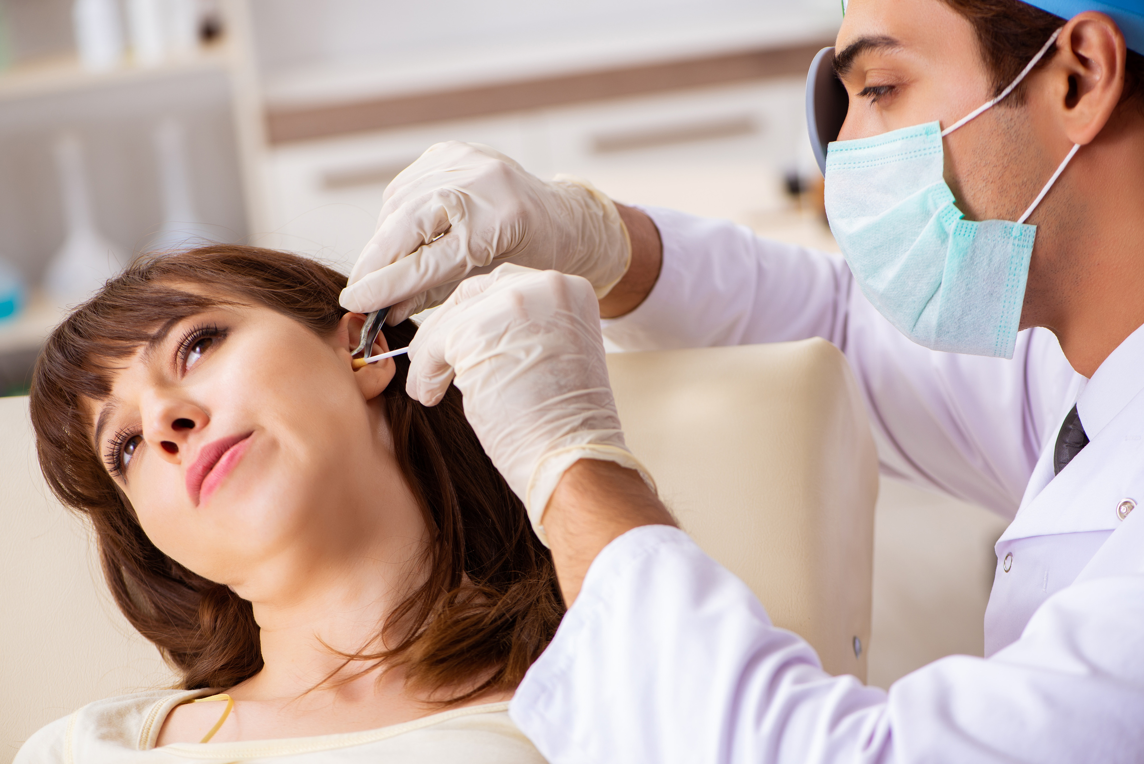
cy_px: 382
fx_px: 3338
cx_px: 572
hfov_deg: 19.4
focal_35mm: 105
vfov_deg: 13.1
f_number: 5.6
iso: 100
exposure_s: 1/100
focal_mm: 105
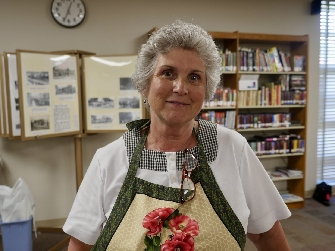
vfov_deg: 39.7
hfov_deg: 51.4
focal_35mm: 36
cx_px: 168
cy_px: 126
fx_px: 348
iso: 400
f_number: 2.8
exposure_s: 1/60
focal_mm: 18
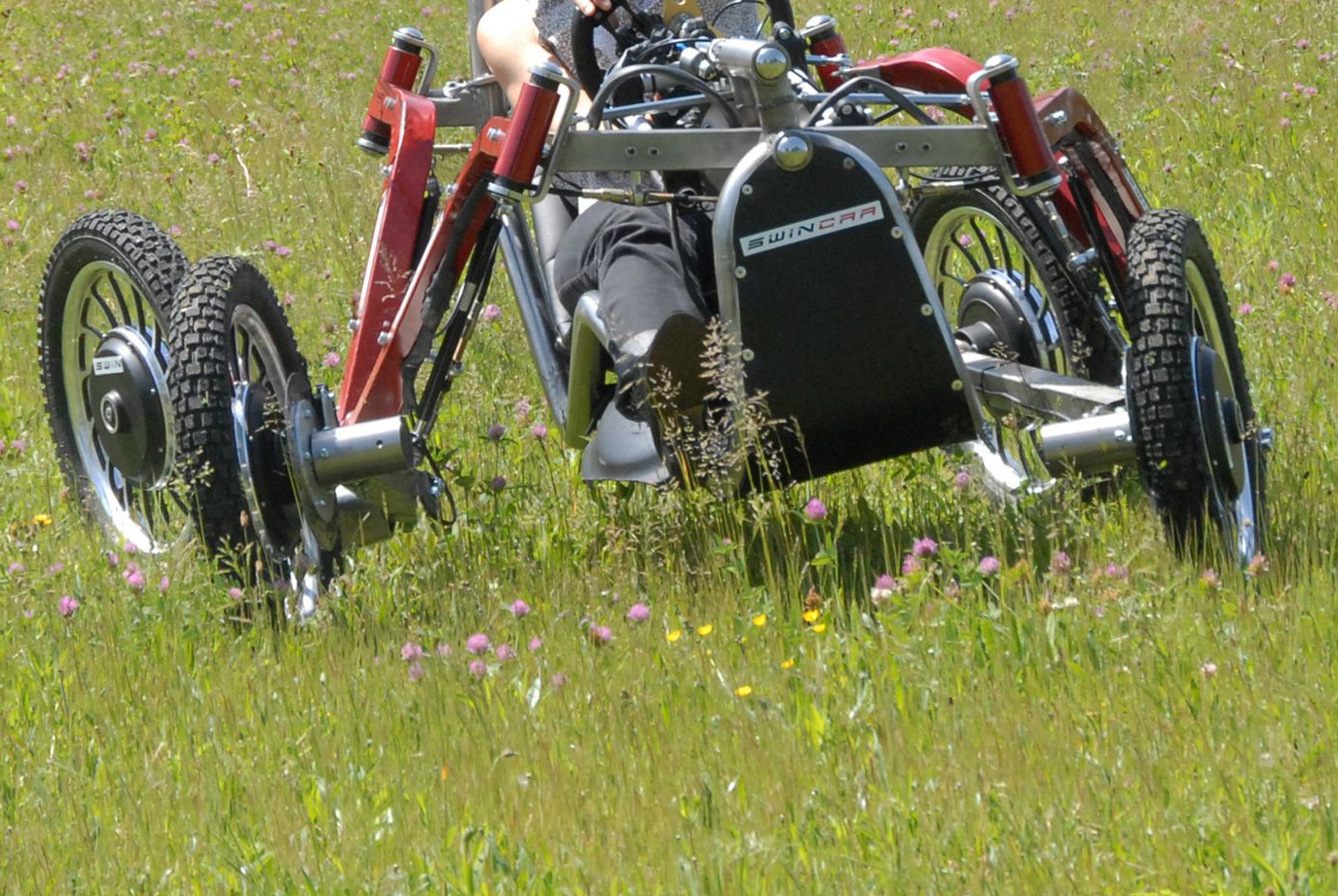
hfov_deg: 12.5
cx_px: 684
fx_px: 6093
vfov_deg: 8.4
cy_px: 265
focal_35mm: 164
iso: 640
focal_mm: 75
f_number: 10
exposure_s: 1/400
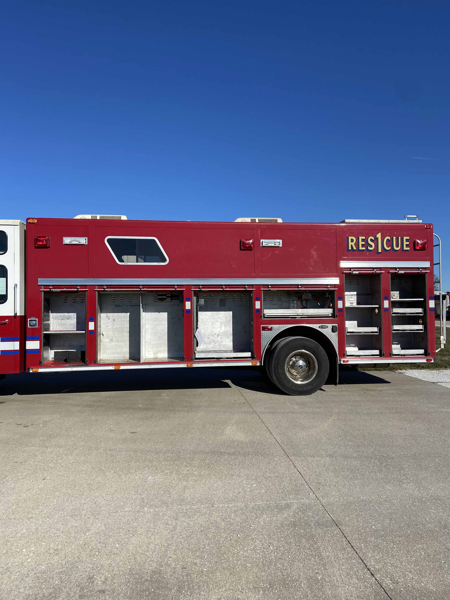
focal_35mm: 26
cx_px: 225
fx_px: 451
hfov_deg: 53.1
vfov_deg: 67.3
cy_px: 300
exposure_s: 1/4444
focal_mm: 4.25
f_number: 1.8
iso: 32
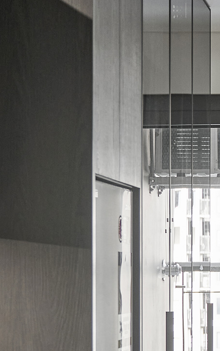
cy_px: 271
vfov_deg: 14.1
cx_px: 404
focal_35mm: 148
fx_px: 1419
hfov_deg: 8.5
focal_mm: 35
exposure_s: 1/40
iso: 79
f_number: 4
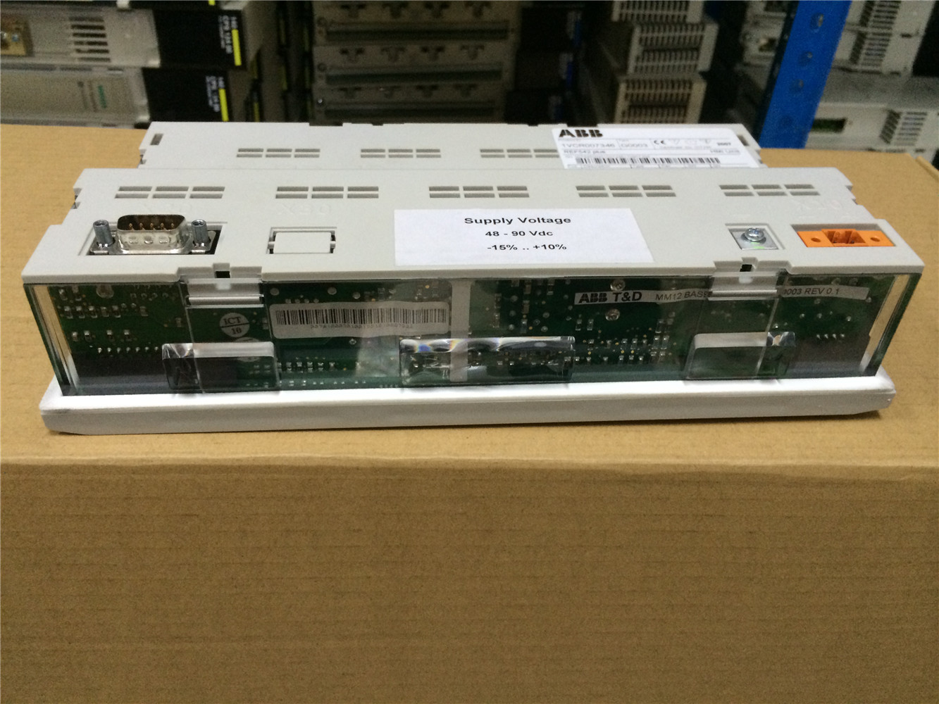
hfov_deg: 60.0
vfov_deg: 46.8
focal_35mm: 30
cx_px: 470
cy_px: 352
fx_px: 814
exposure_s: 1/33
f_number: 2.2
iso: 320
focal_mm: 4.12
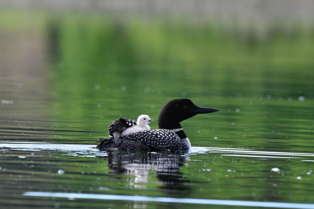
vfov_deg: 2.3
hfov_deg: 3.4
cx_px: 157
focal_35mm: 600
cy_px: 104
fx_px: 5233
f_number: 13
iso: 1250
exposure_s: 1/320
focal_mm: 600
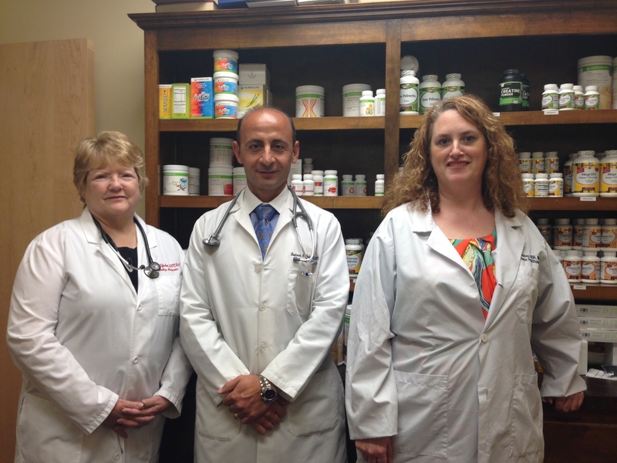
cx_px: 308
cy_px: 232
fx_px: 588
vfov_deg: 42.9
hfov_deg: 55.4
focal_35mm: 33
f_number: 2.4
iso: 50
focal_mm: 4.13
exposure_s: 1/40
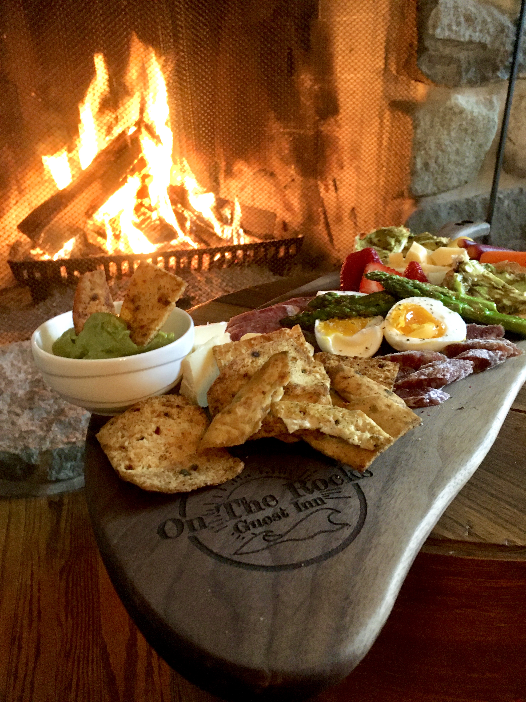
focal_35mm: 29
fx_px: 588
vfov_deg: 61.7
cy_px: 351
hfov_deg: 48.2
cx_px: 263
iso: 200
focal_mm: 4.15
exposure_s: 1/15
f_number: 2.2
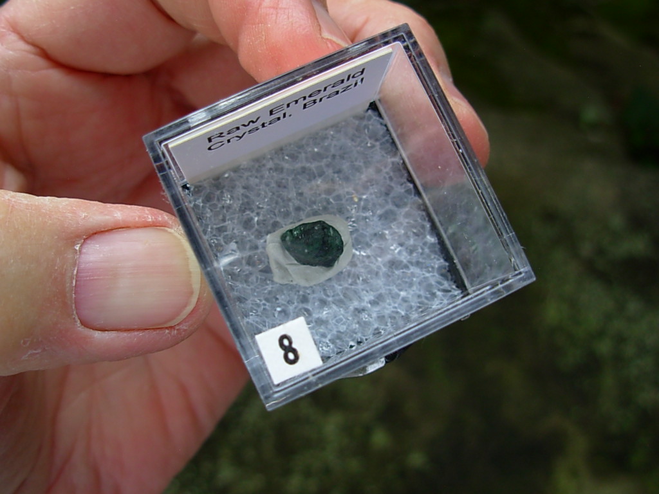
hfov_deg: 49.0
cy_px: 247
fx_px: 723
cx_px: 330
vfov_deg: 37.7
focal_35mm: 38
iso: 50
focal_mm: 6.3
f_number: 2.9
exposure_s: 1/90.5
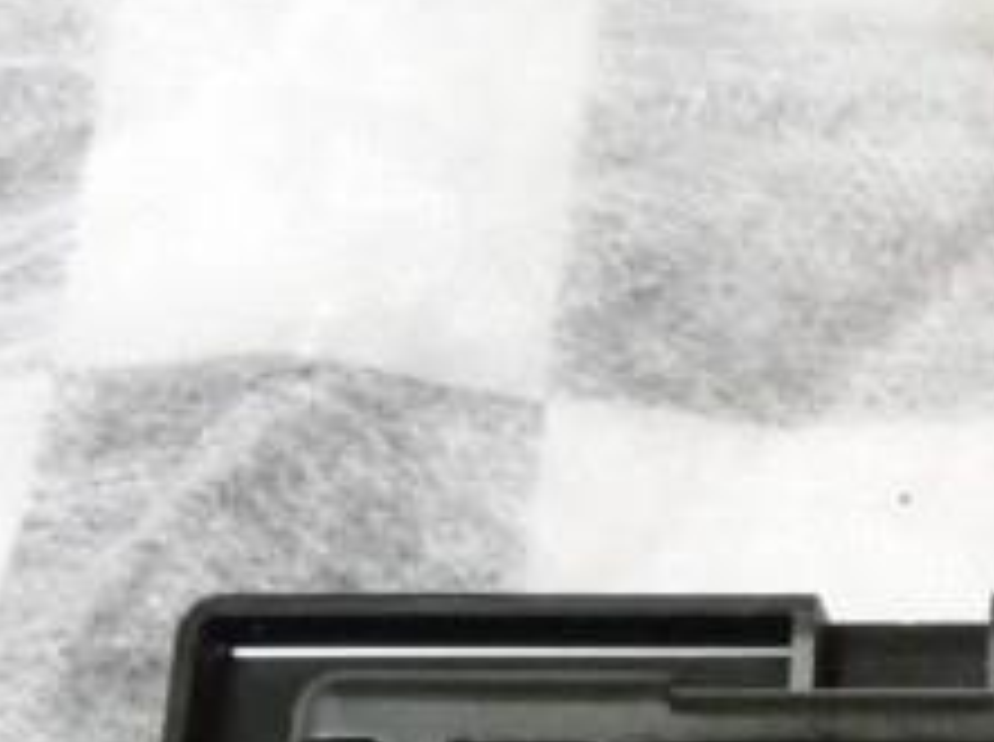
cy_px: 1417
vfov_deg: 10.6
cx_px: 1642
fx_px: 3727
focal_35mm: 130
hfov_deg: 13.9
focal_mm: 4.7
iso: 400
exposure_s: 1/25
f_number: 3.3
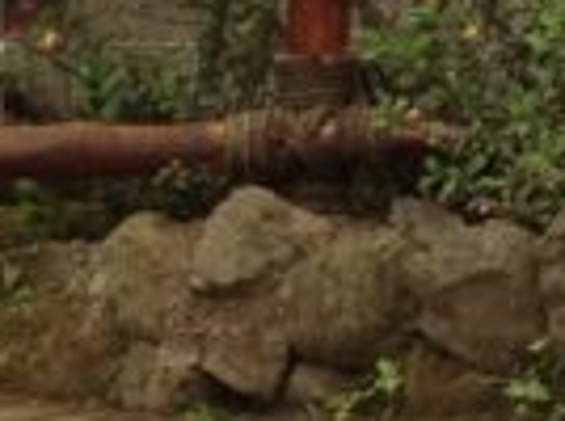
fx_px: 4366
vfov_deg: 5.4
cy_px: -434
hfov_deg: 6.3
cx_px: 2129
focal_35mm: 268
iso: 50
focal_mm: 4.28
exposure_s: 1/323
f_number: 2.4
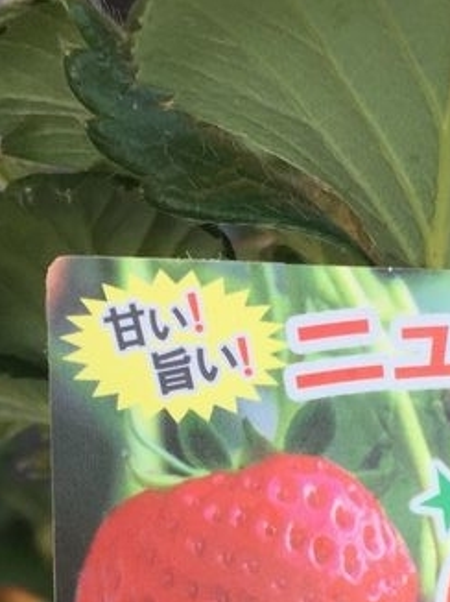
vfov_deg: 20.8
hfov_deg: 16.3
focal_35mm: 89
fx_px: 1545
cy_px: 683
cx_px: 426
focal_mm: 4.15
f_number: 2.2
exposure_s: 1/120
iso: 40
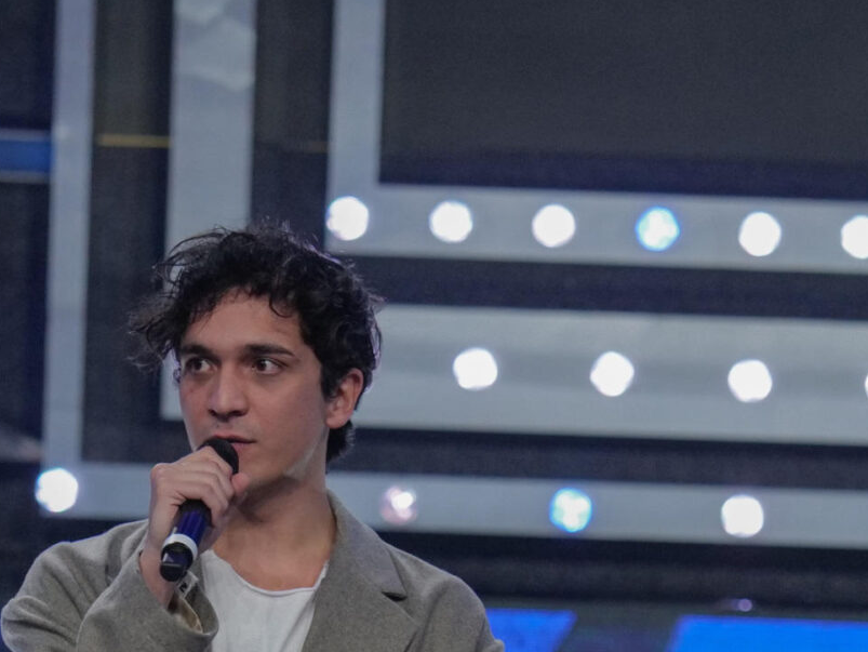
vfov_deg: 3.1
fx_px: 12067
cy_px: 866
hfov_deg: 4.1
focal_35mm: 481
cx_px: 217
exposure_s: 1/160
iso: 3200
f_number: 5.6
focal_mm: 157
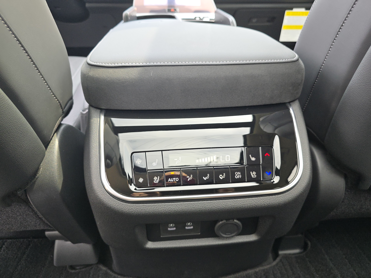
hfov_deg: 73.9
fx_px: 247
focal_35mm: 23
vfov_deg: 58.9
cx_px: 186
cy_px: 139
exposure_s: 1/180
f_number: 1.7
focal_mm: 6.3
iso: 160
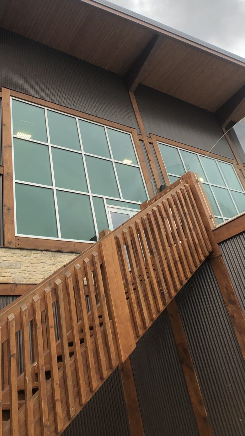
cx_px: 70
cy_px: 167
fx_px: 520
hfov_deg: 26.3
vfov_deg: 45.1
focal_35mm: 45
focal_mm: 3.99
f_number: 1.8
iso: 20
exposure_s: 1/889
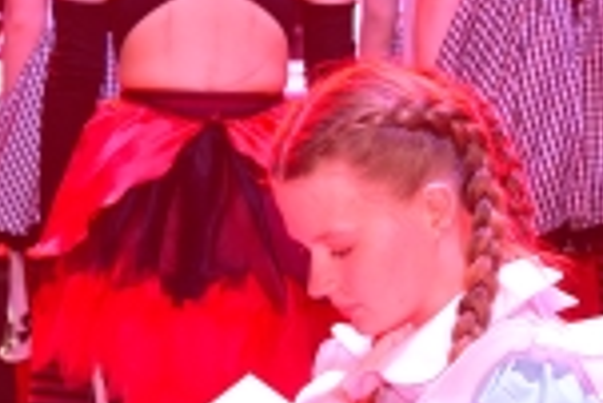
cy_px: 128
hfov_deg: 6.7
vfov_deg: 4.5
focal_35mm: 308
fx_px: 5164
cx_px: 288
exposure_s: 1/30
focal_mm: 58
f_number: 5.6
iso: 1600
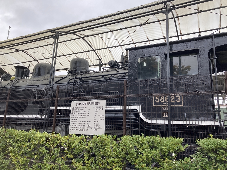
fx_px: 184
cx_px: 114
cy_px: 85
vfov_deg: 49.7
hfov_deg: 63.4
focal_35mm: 28
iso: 40
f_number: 1.8
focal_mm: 3.99
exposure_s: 1/121
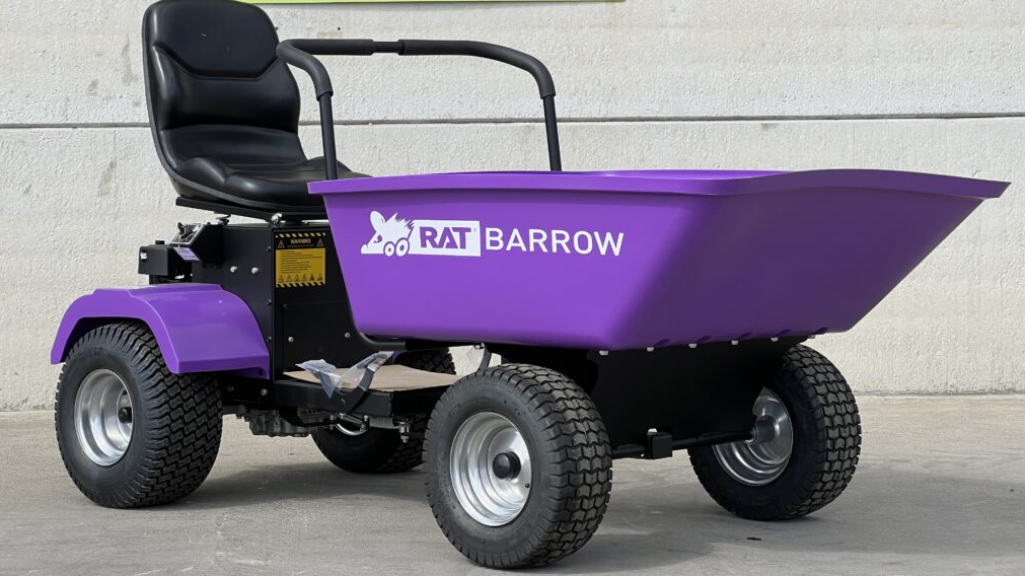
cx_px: 507
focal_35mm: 85
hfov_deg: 25.0
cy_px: 196
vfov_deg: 14.2
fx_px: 2310
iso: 32
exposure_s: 1/464
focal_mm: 9
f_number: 2.8
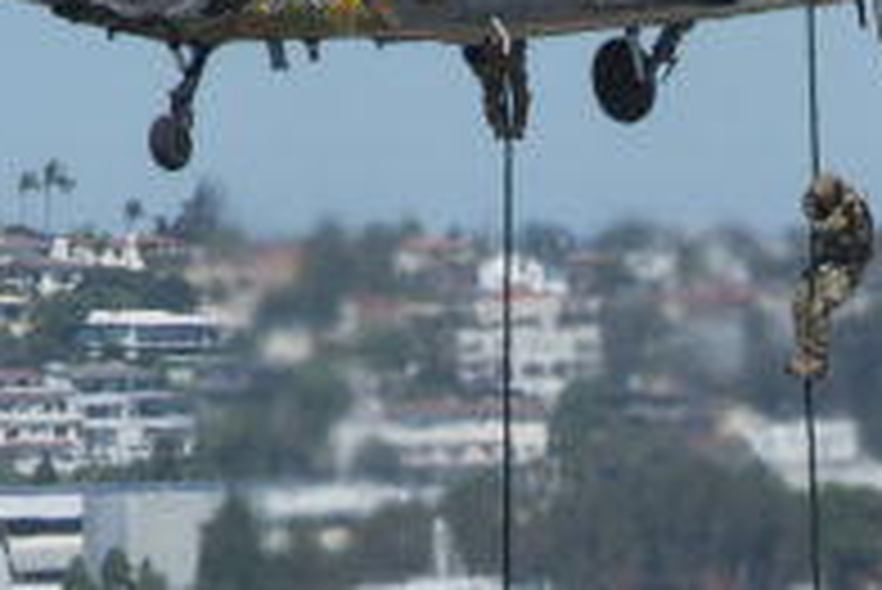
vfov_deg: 1.9
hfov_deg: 2.9
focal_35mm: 713
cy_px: 342
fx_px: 17481
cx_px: 968
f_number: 16
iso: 100
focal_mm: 200
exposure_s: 1/125
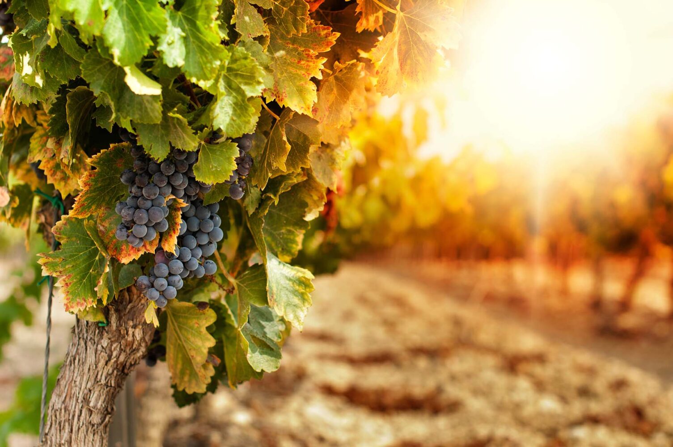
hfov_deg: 27.0
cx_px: 336
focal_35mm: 75
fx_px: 1401
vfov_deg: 18.1
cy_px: 224
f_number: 3.2
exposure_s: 1/800
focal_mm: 50
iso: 100
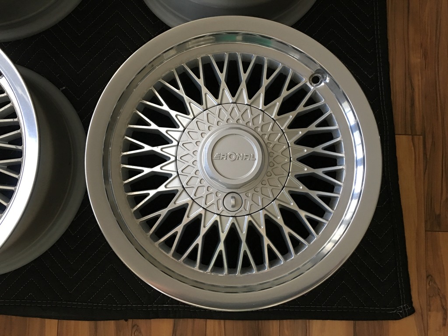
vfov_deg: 48.2
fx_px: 375
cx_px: 224
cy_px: 168
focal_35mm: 29
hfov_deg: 61.7
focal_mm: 4.15
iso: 80
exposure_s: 1/15
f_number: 2.2
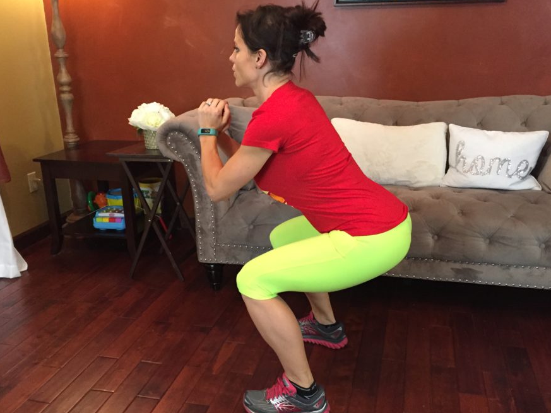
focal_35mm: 34
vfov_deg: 41.8
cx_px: 281
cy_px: 216
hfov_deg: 53.9
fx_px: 541
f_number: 2.2
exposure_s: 1/30
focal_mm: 4.15
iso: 250
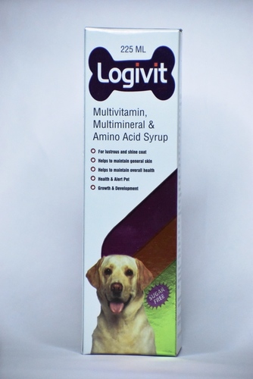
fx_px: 2921
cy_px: 190
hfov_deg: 5.0
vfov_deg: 7.4
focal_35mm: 278
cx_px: 126
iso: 6400
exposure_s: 1/1600
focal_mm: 185
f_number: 5.6
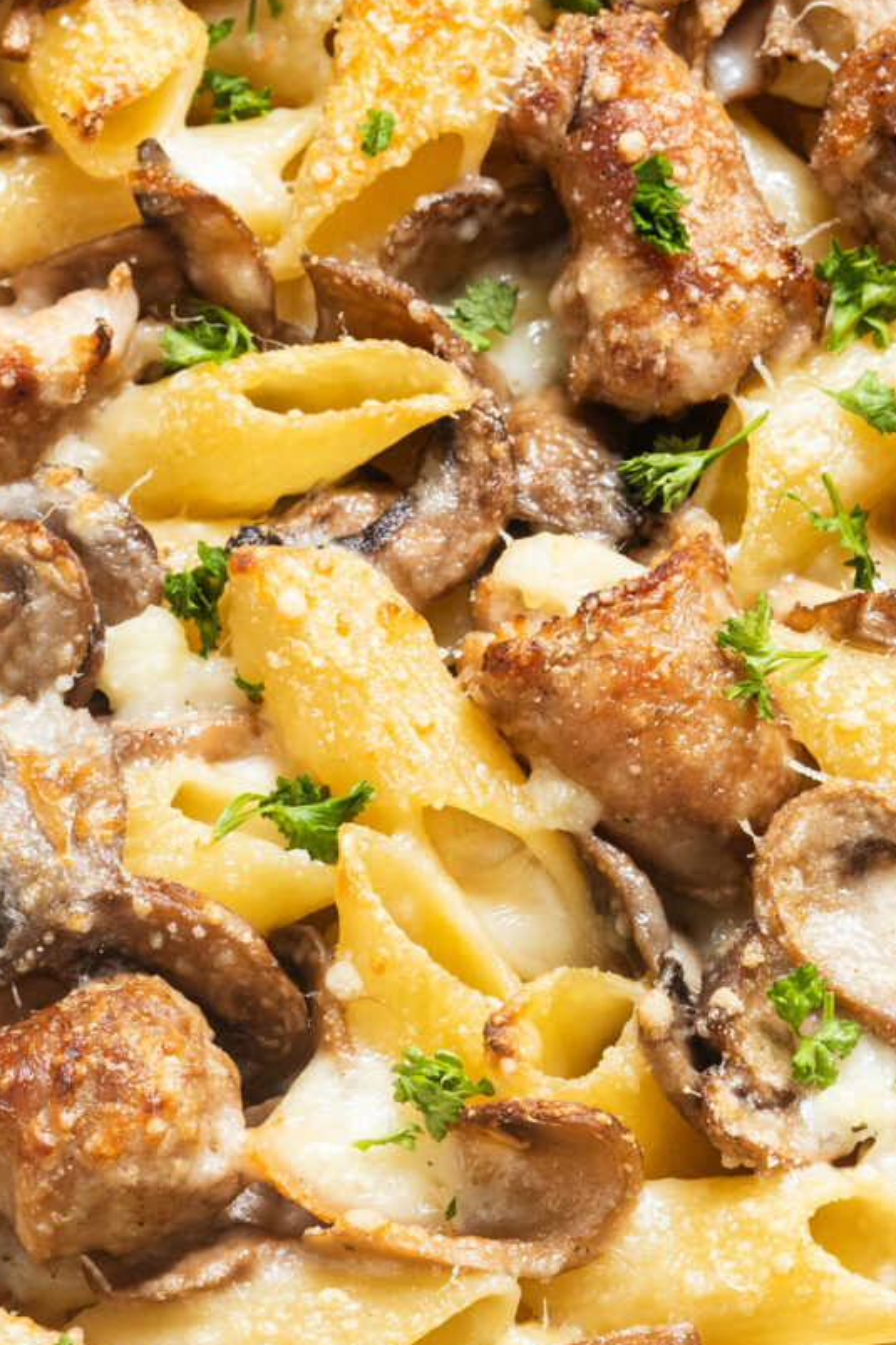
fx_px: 10718
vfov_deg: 7.2
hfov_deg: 4.8
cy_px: 352
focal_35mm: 287
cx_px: 180
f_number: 8
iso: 500
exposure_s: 1/60
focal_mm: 90
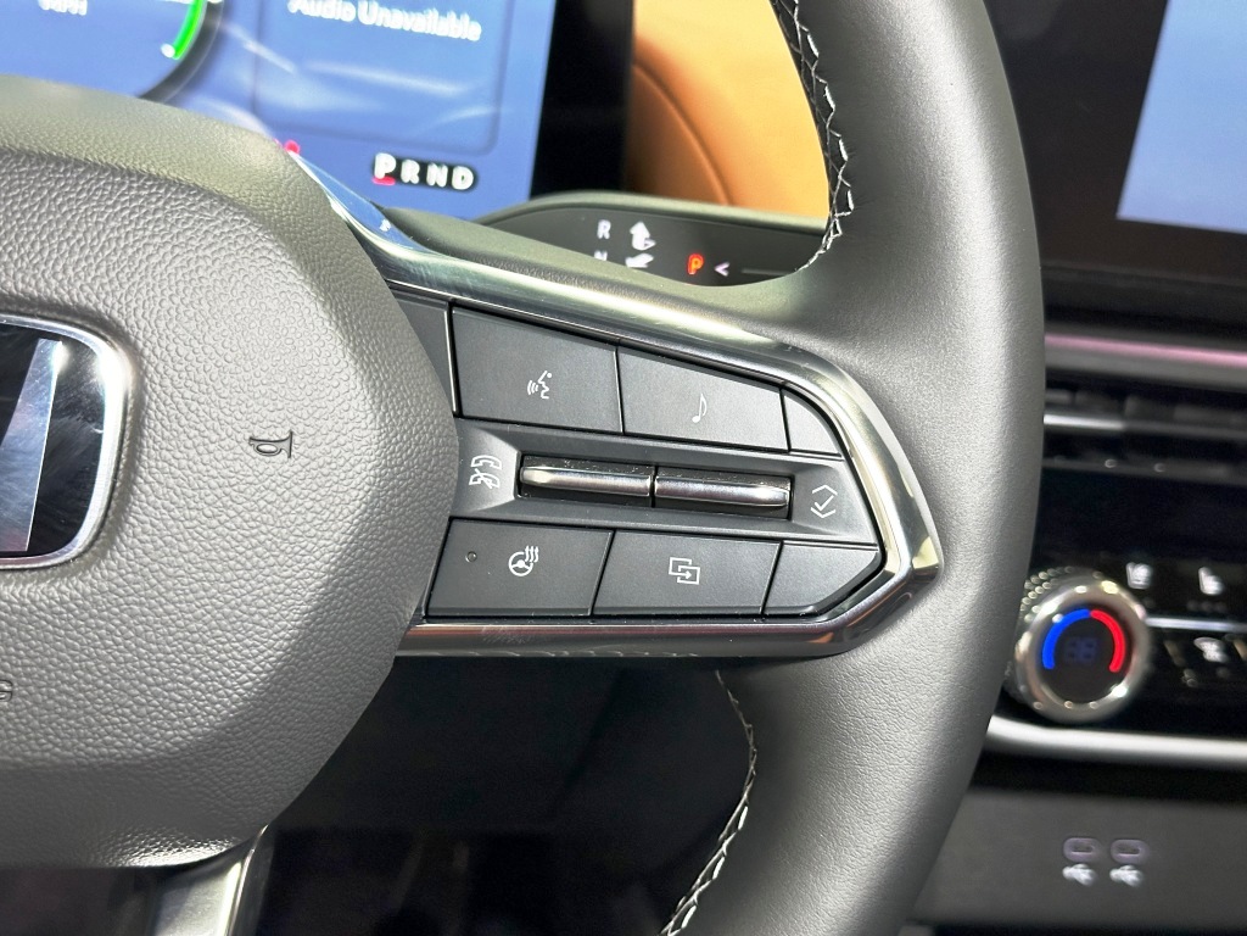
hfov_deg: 39.7
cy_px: 468
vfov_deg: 30.3
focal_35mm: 48
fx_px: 1729
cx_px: 624
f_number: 1.78
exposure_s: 1/40
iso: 500
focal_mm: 6.86
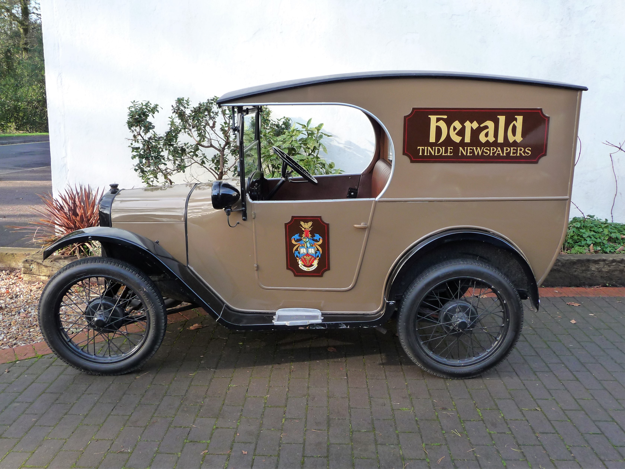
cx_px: 312
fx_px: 578
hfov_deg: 56.8
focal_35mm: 32
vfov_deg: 44.2
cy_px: 234
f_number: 3.5
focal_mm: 5.3
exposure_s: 1/80
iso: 160
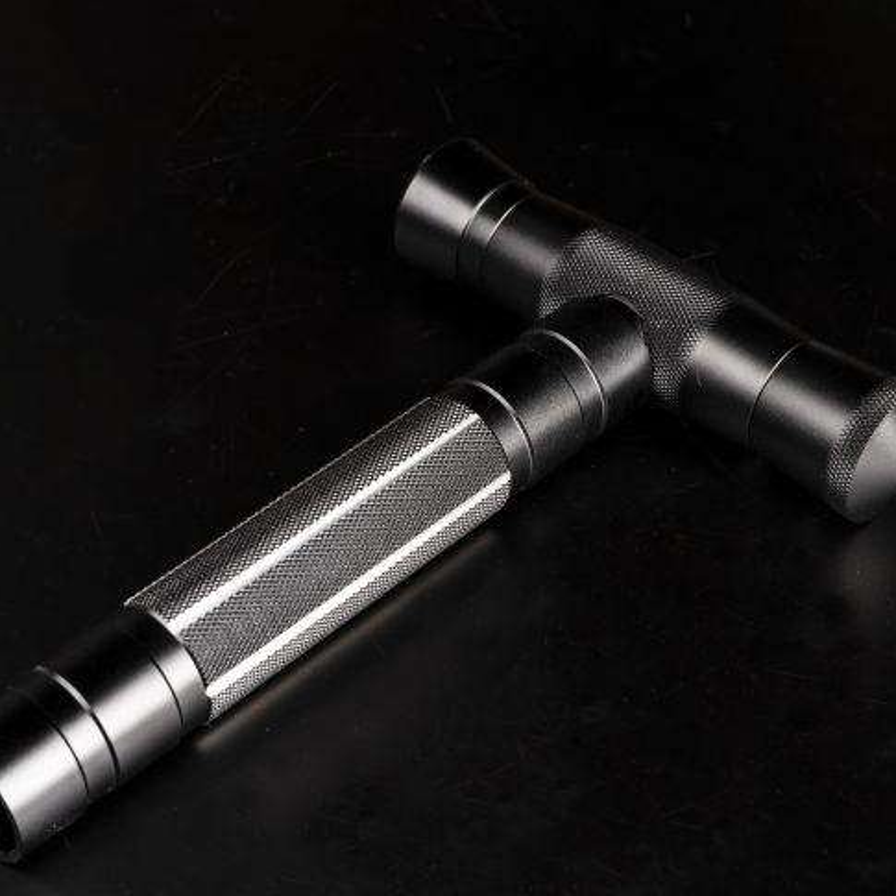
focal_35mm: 70
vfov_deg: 24.6
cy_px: 487
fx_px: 2050
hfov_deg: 24.6
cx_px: 398
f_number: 10
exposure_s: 1/125
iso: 100
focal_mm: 50
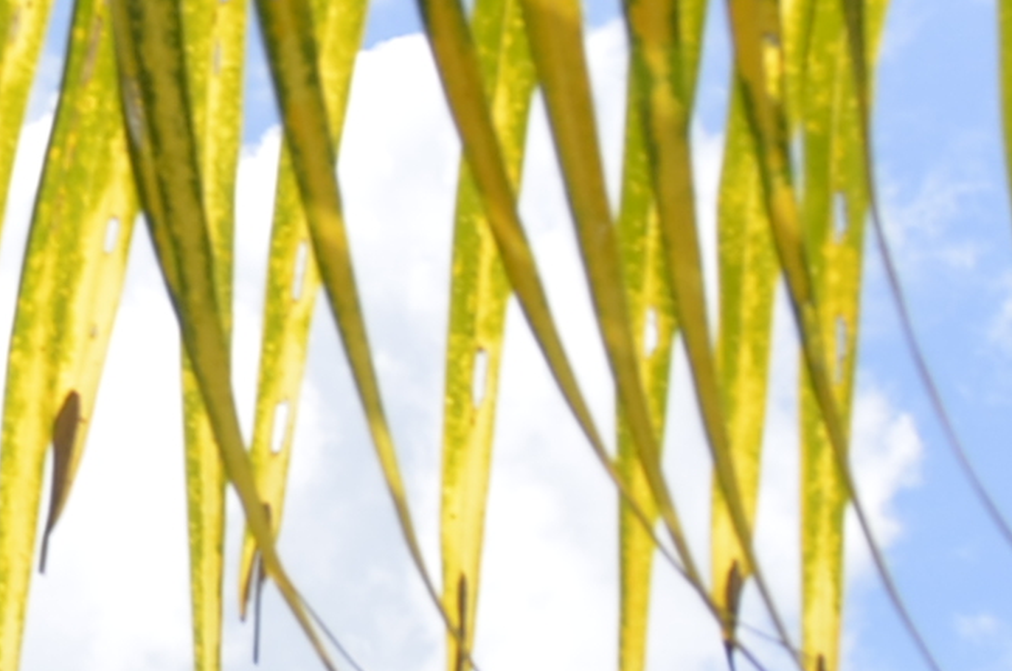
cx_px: -2063
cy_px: 1929
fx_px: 5723
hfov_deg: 8.4
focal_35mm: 204
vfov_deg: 6.2
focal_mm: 18
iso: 100
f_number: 8
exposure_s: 1/250
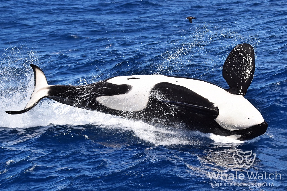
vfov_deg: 11.7
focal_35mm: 117
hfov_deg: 17.5
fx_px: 933
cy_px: 96
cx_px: 144
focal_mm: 78
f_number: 8
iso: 400
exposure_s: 1/2000
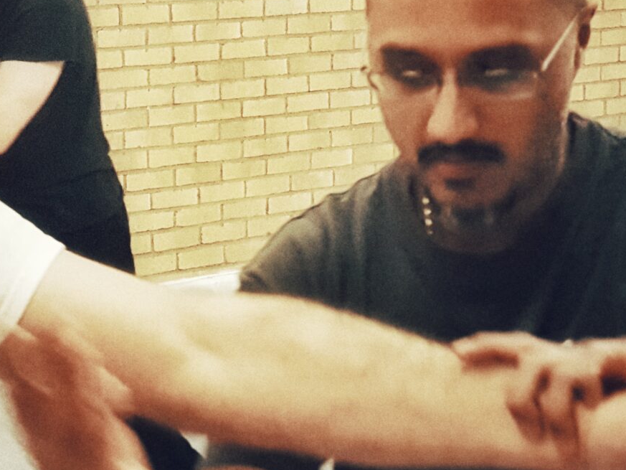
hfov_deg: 16.1
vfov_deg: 12.1
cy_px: 198
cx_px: 209
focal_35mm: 122
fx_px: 2207
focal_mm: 6
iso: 640
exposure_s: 1/33
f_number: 2.4
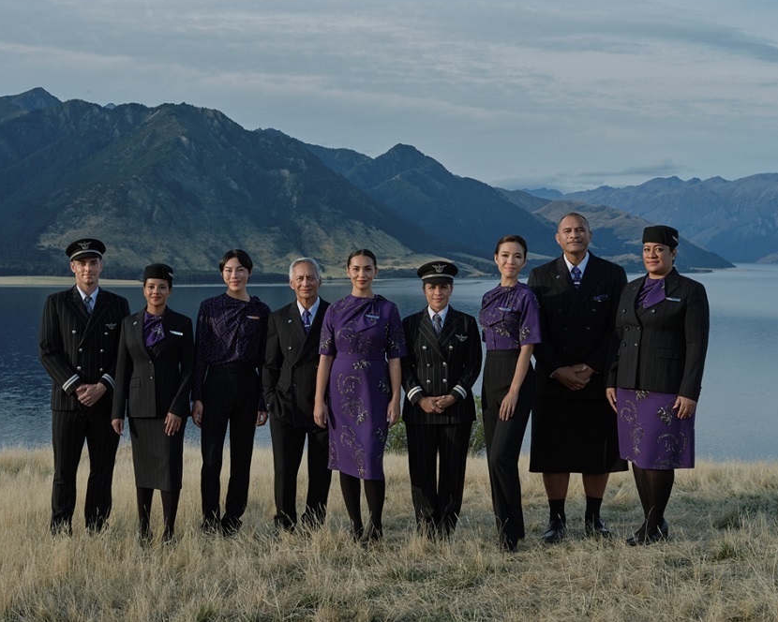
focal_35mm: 54
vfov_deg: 28.1
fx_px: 1243
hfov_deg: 34.7
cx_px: 367
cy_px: 311
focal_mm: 64
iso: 640
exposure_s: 1/320
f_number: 13
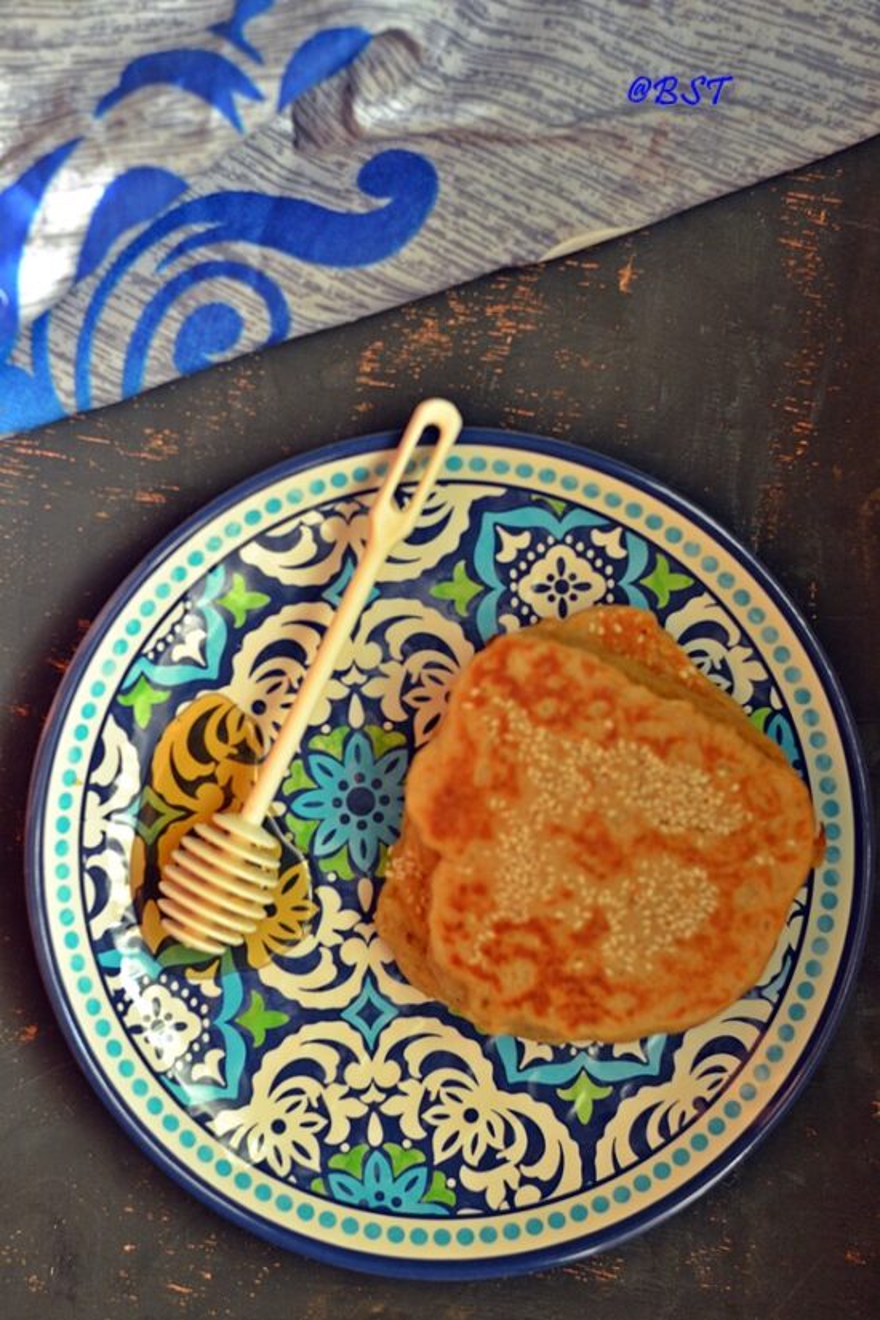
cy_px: 660
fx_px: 2750
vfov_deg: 27.0
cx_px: 440
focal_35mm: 75
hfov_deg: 18.2
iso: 400
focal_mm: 50
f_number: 2.8
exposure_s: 1/60
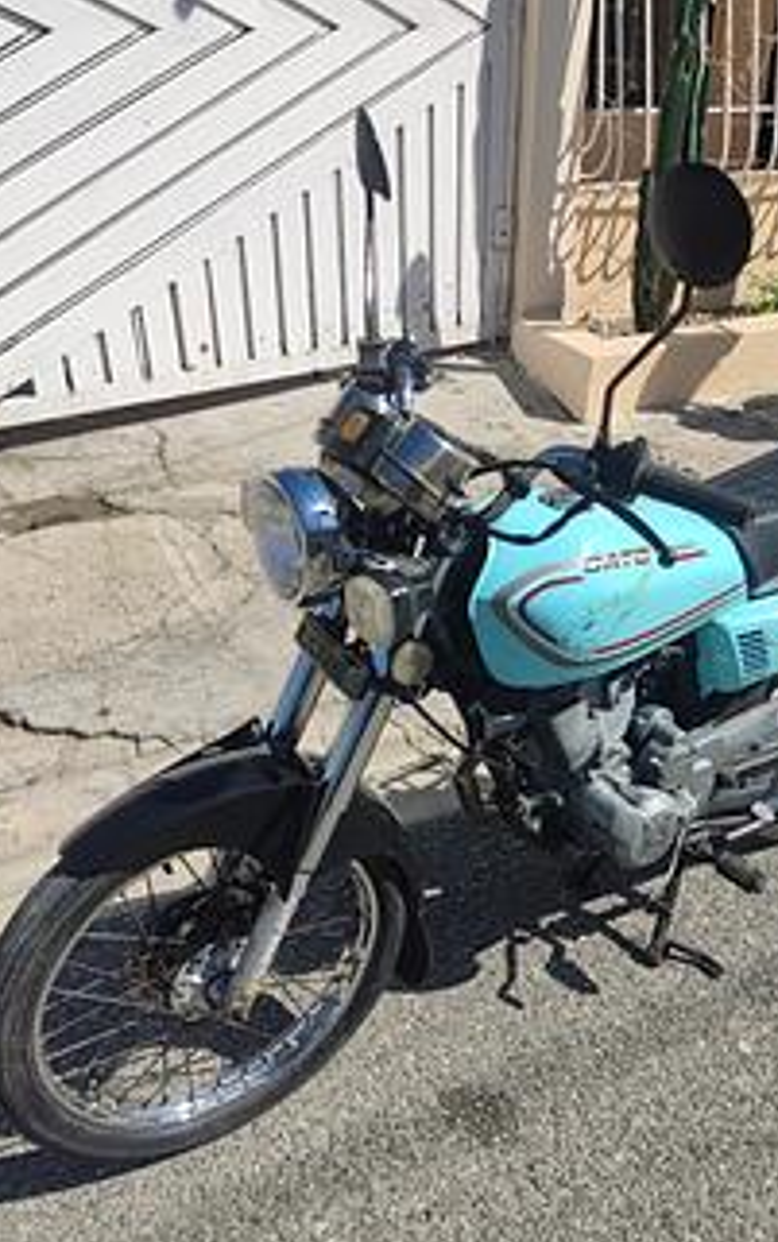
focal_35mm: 33
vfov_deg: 57.9
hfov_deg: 38.1
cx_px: 488
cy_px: 700
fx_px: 1118
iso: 50
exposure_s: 1/1679
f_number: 1.79
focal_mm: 4.71
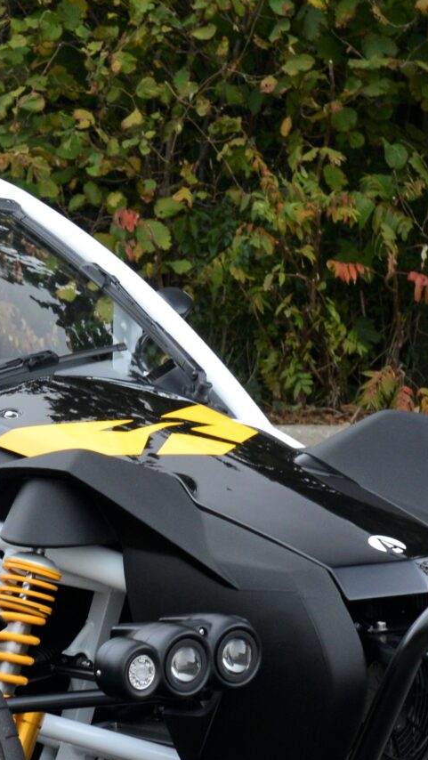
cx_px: -92
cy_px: 511
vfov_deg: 13.7
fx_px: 3164
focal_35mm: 157
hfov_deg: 7.7
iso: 800
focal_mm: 50
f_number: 6.3
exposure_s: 1/80
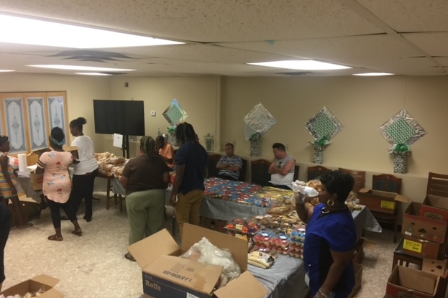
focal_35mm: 31
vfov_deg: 42.3
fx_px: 386
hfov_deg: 60.3
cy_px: 162
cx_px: 225
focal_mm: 4.15
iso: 32
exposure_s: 1/15
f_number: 2.2
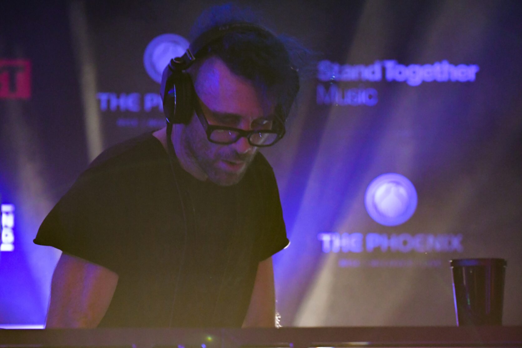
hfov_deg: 11.2
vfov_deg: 7.5
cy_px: 174
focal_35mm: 183
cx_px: 261
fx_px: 2653
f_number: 2.8
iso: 4000
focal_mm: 122
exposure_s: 1/250
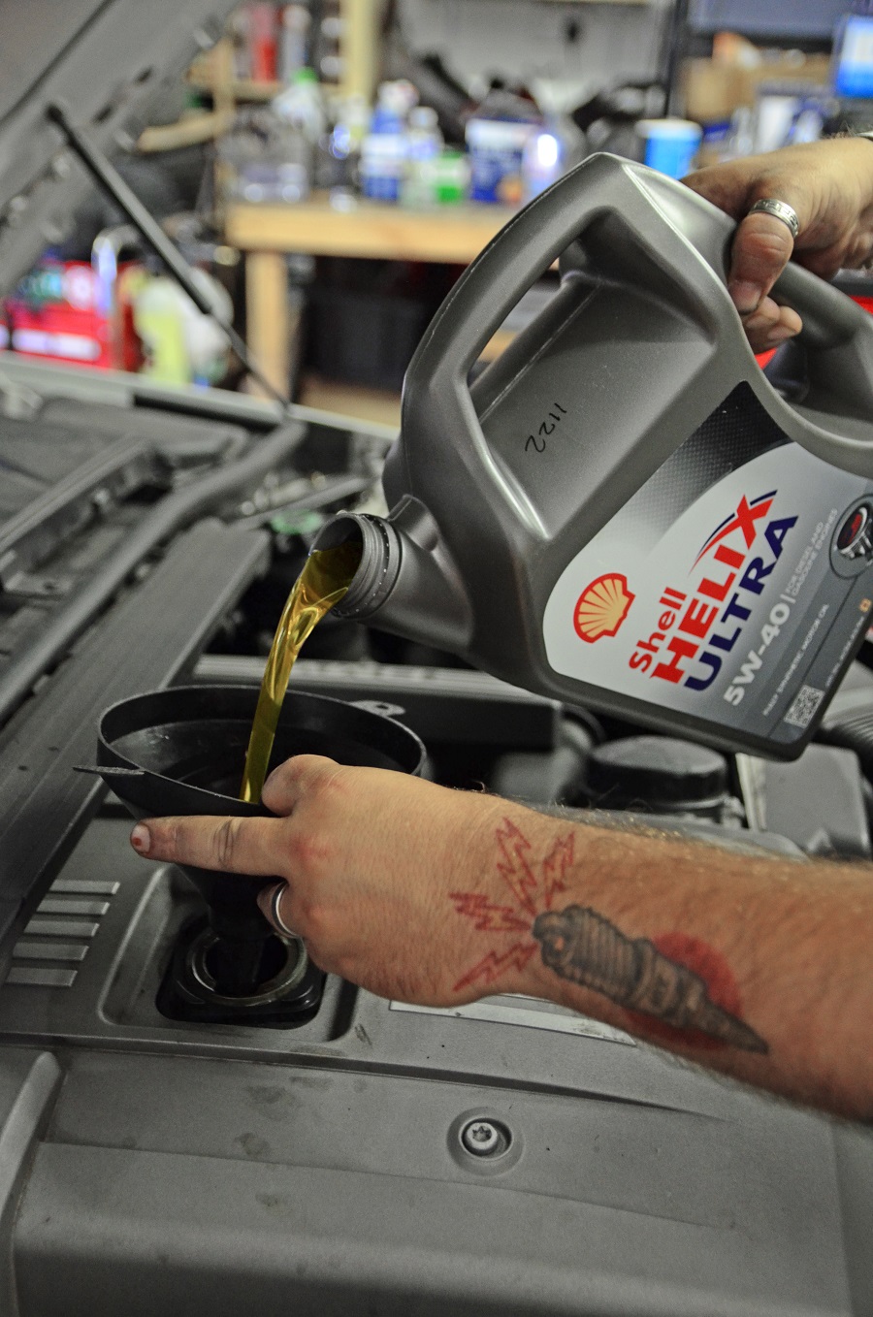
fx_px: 1479
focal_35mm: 40
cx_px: 436
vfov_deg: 48.0
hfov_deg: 32.9
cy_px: 658
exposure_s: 1/30
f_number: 2.8
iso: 1600
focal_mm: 27
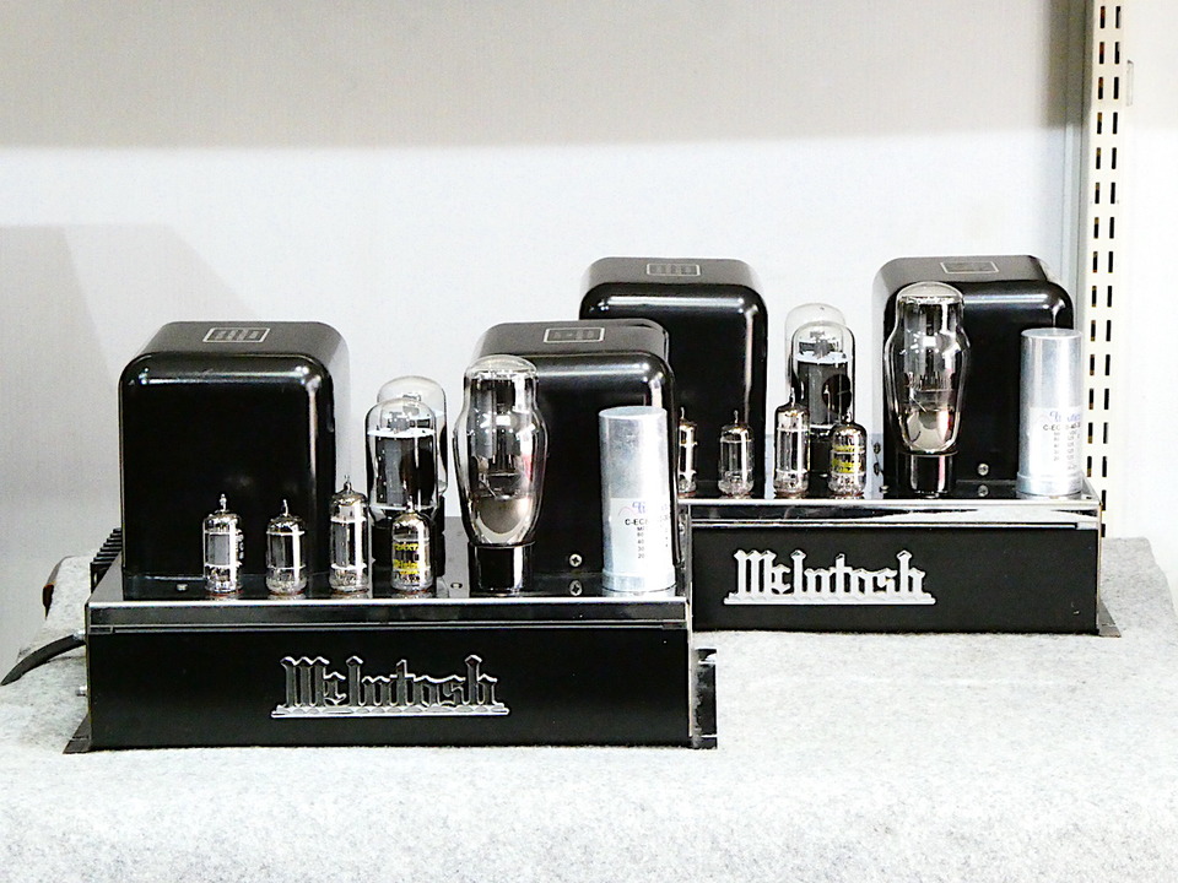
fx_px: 3607
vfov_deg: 14.0
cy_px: 442
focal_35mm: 106
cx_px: 589
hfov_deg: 18.5
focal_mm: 19
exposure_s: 1/25
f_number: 8
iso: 1600
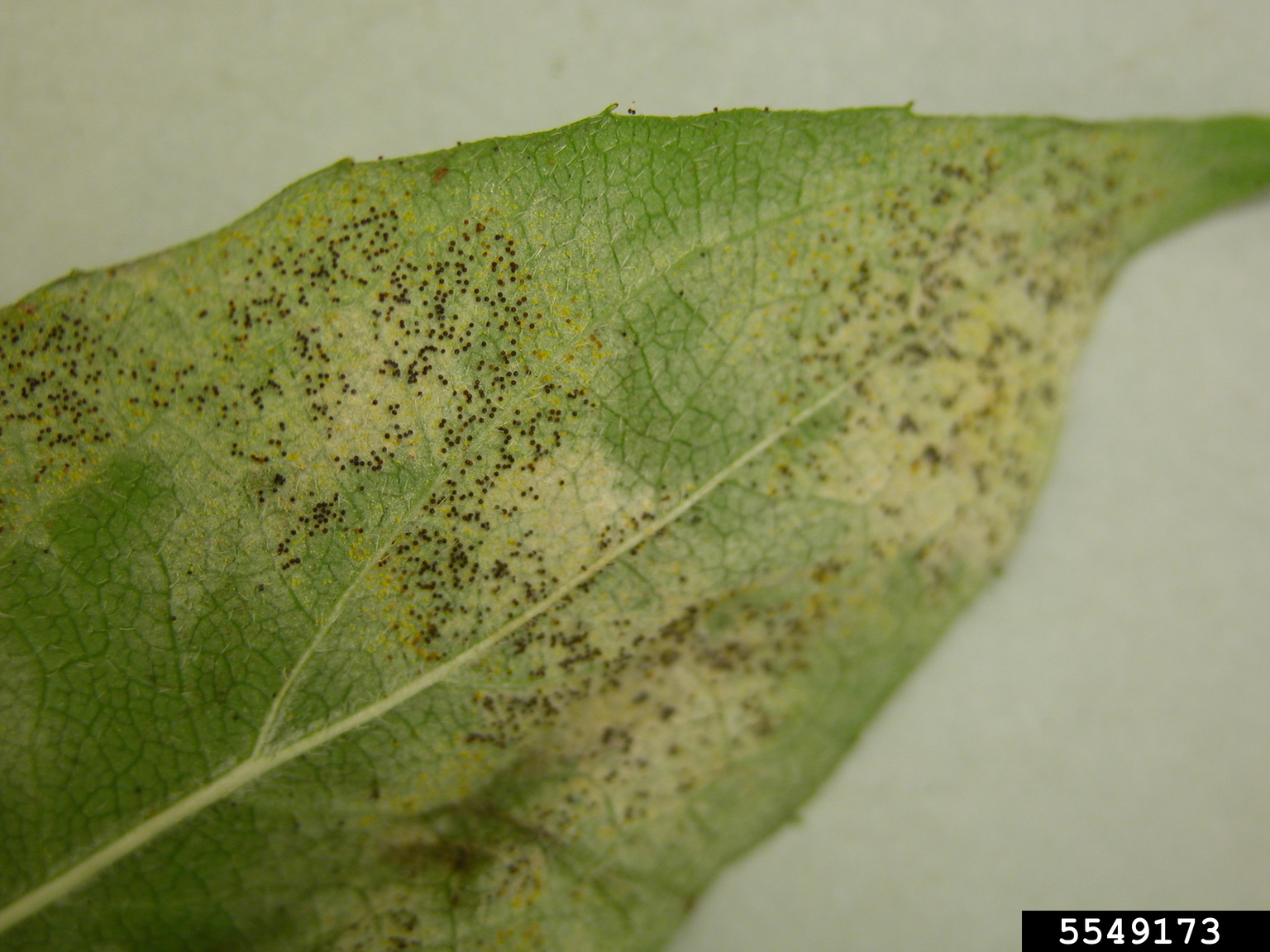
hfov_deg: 18.5
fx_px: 3889
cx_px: 635
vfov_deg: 14.0
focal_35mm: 106
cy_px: 476
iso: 100
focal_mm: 27.3
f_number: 3.7
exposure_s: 1/7.7
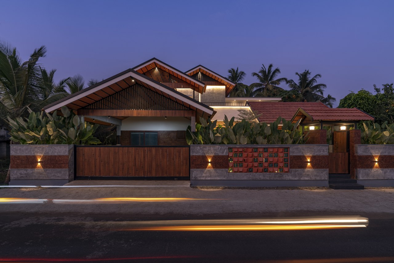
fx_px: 186
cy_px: 132
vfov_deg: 70.4
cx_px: 197
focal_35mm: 17
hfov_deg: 93.3
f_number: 9
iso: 80
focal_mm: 17
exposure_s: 1.6
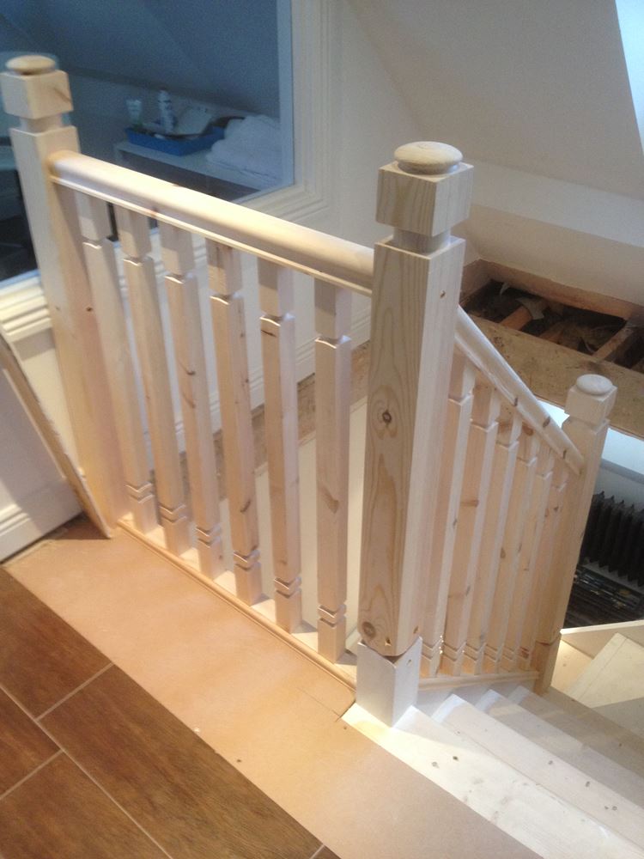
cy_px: 430
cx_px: 322
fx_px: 868
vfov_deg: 52.6
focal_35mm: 35
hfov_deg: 40.7
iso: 160
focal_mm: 4.28
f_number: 2.4
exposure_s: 1/20
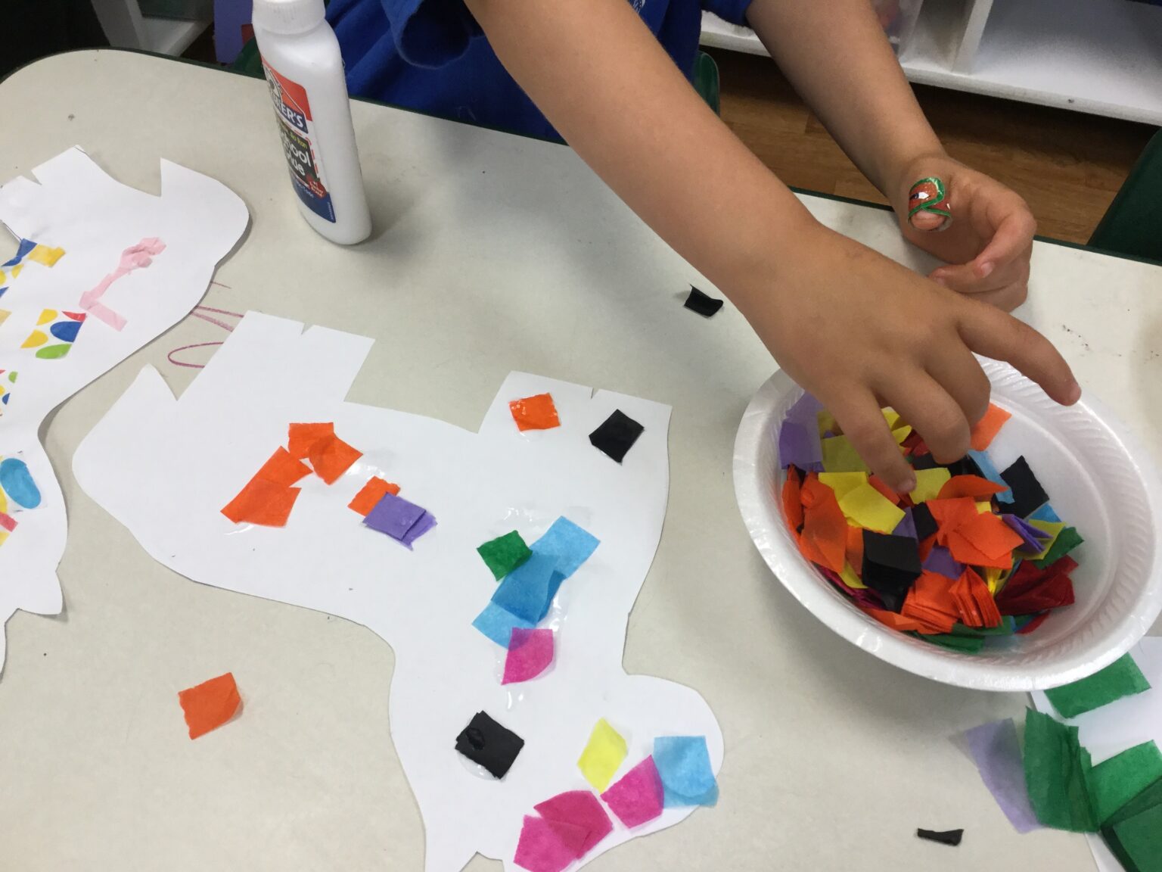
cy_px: 436
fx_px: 1041
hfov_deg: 58.4
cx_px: 581
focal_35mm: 31
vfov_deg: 45.4
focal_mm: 3.3
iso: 25
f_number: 2.4
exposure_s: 1/30
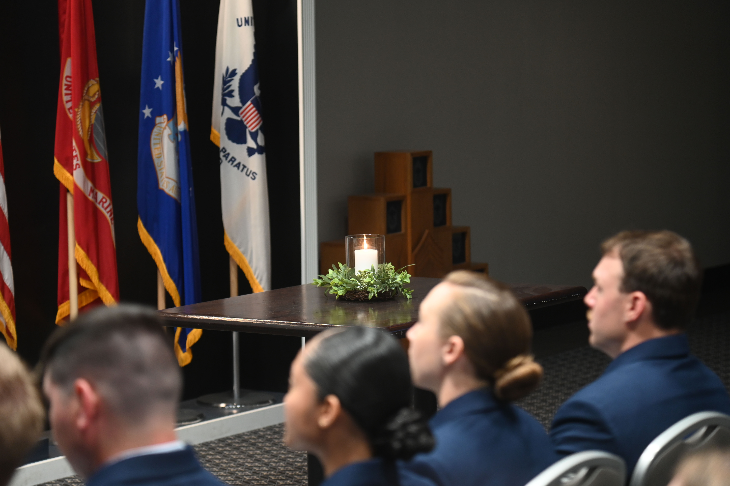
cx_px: 365
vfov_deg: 11.4
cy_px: 243
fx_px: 2432
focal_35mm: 120
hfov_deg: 17.1
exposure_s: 1/20
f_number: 4
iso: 1250
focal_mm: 120
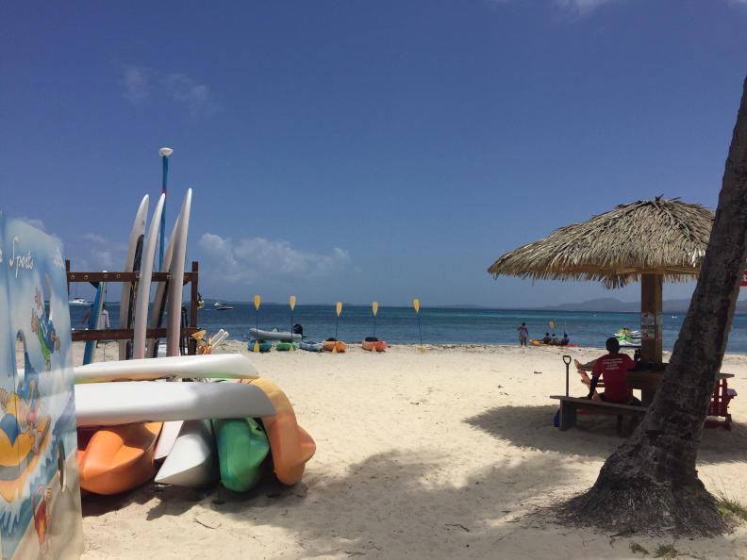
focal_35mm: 29
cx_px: 374
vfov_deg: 48.2
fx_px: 626
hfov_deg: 61.7
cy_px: 280
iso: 32
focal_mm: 4.15
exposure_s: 1/9901
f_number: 2.2
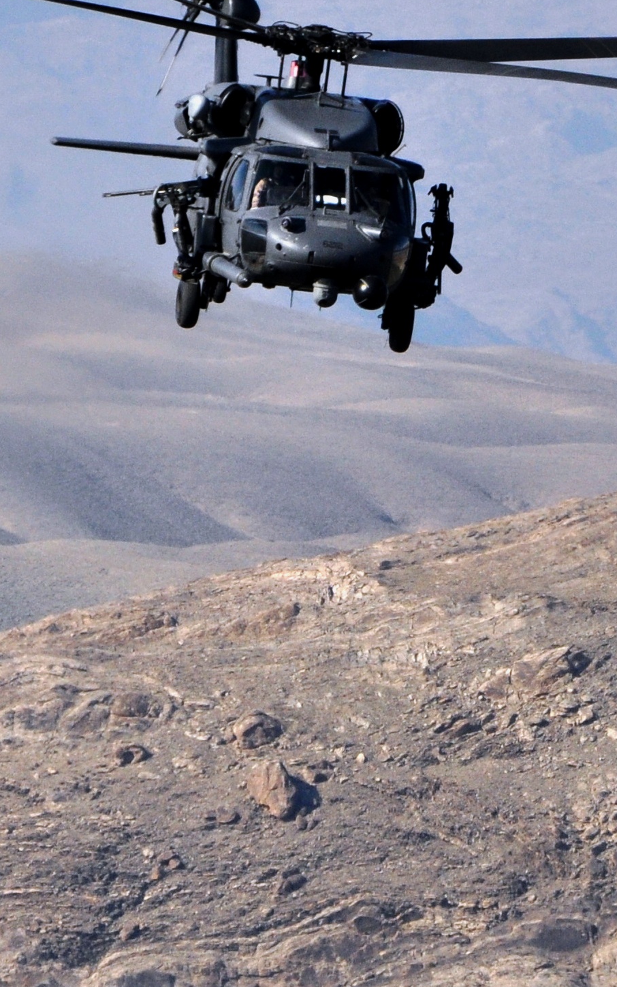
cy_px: 251
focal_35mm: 893
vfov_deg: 2.4
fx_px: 24018
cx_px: 334
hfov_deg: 1.5
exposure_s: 1/4000
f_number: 5.6
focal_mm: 260
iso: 400
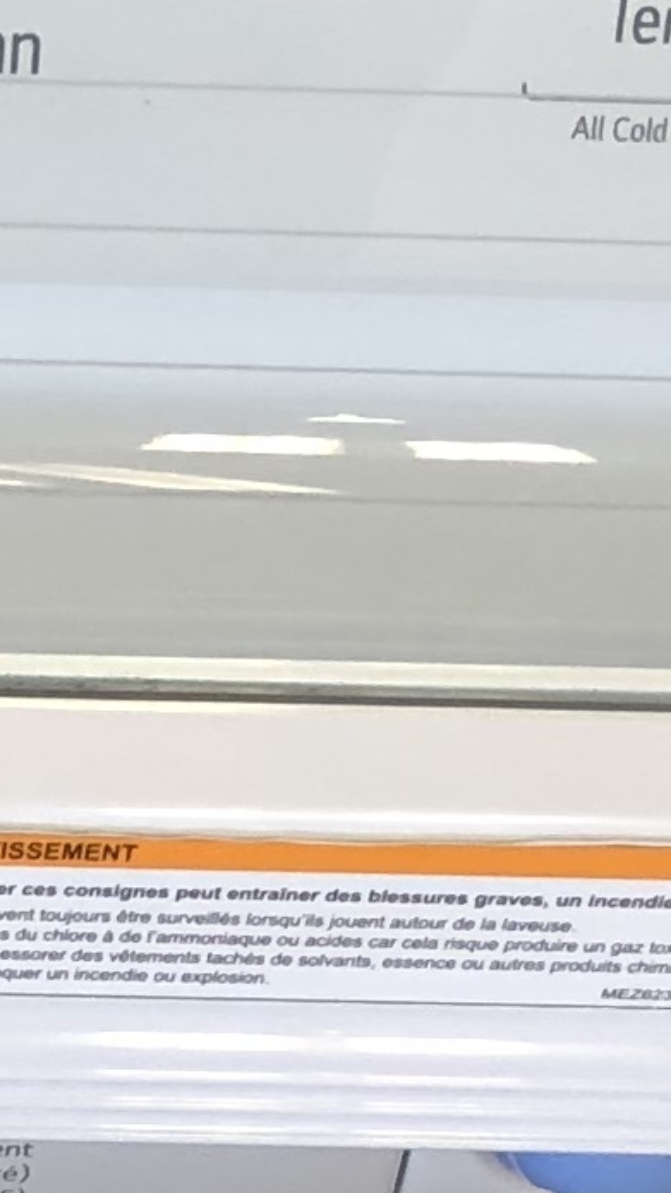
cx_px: -575
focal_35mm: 177
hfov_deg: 6.7
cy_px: 2010
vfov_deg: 11.4
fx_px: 5598
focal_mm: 3.99
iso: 25
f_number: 1.8
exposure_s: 1/40
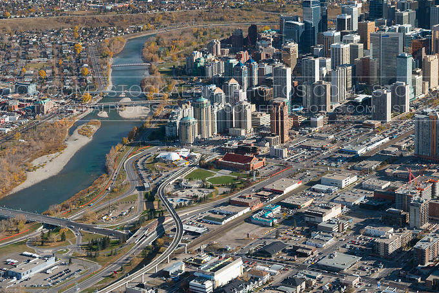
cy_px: 60
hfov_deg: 26.1
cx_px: 356
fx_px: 927
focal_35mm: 76
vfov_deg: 17.8
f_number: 6.3
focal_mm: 45
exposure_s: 1/1000
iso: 800
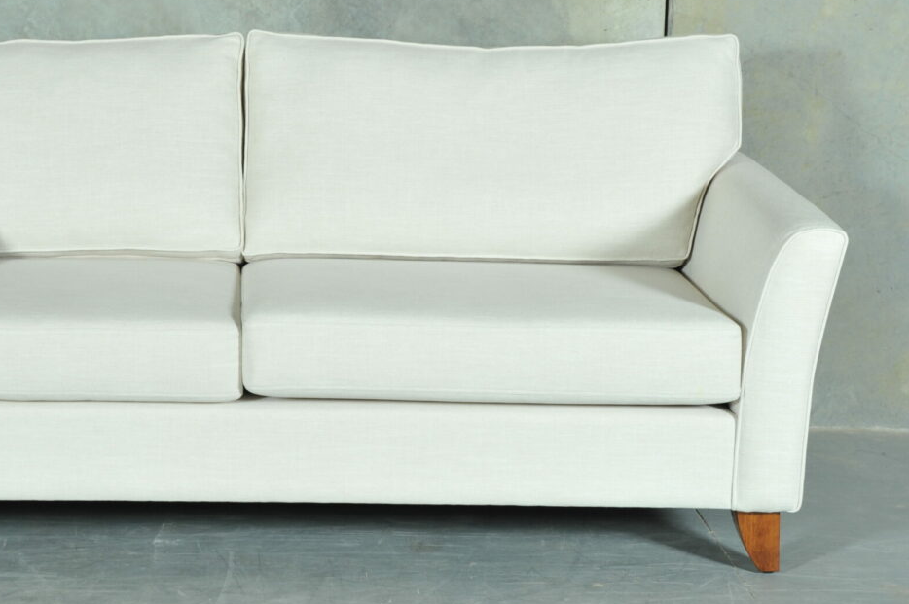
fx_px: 2573
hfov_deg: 19.9
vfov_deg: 13.4
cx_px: 240
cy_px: 218
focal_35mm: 102
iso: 320
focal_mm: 62
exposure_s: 1/125
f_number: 6.3
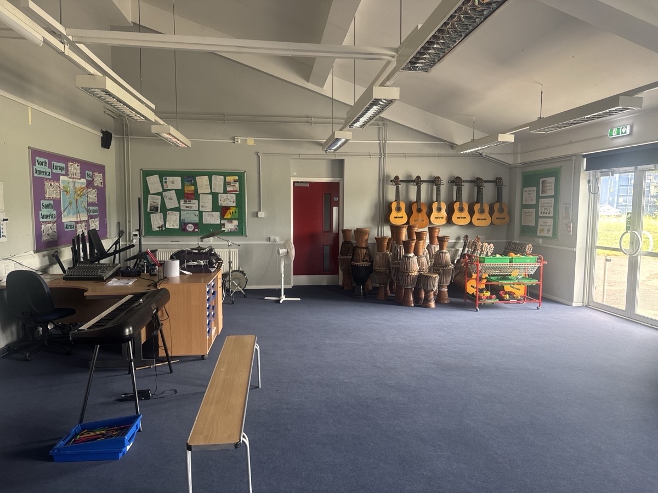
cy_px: 246
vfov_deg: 56.8
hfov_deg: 71.6
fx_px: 456
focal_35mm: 24
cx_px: 329
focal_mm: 6.76
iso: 250
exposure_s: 1/60
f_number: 1.78
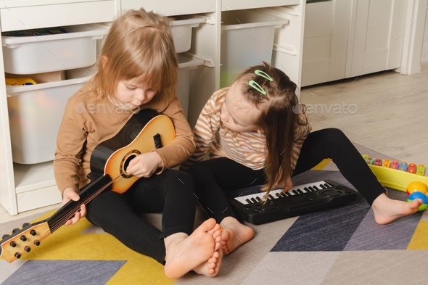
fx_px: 677
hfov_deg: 35.1
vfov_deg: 23.8
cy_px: 142
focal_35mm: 57
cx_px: 214
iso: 100
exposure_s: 1/60
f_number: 6.3
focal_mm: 38
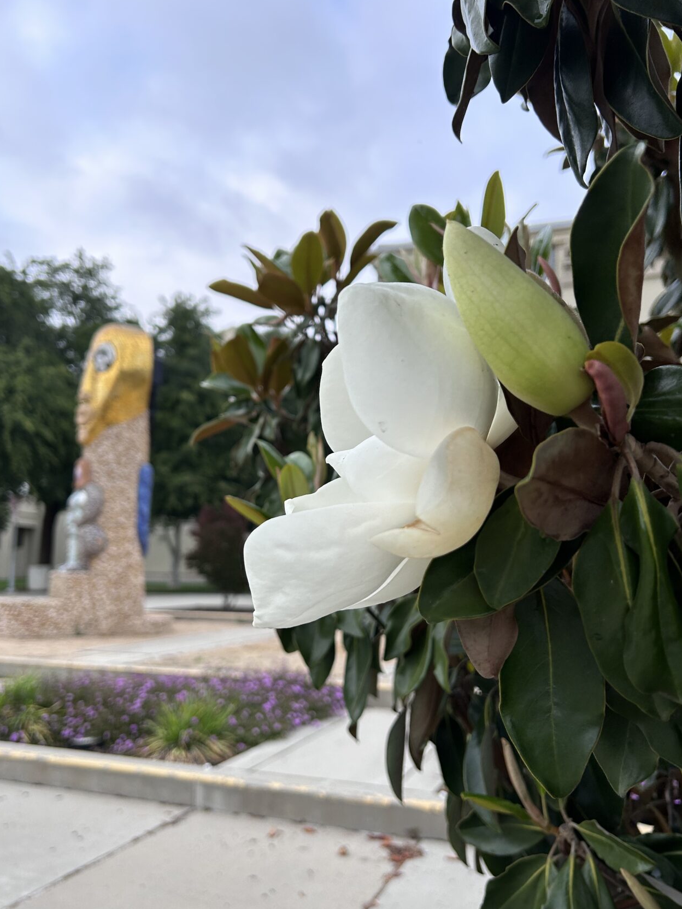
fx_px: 788
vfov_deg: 59.9
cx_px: 321
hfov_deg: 46.8
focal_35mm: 30
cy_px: 474
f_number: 1.5
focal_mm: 5.7
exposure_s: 1/1224
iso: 50
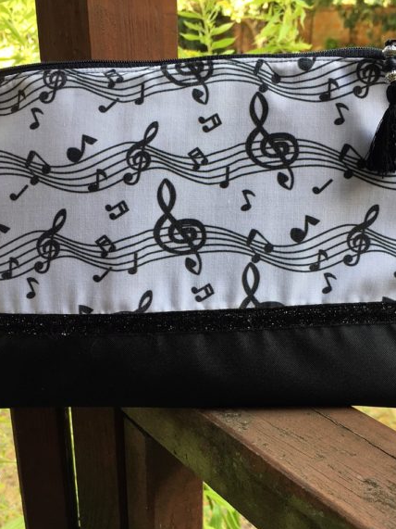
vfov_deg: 47.9
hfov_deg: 36.8
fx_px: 595
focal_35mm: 39
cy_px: 265
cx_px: 212
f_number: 2.2
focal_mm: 4.15
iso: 40
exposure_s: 1/100
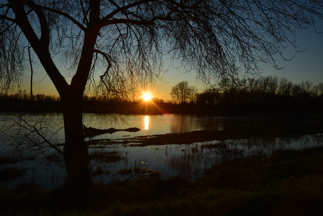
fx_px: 242
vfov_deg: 47.9
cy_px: 108
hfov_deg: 67.4
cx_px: 162
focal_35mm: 27
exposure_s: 1/320
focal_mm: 18
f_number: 9
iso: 100
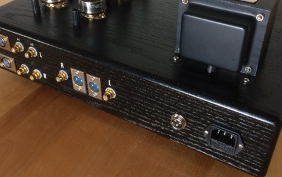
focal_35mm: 42
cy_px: 45
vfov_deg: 30.1
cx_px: 132
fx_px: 323
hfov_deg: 47.1
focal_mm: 4.15
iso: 160
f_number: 2.2
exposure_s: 1/30
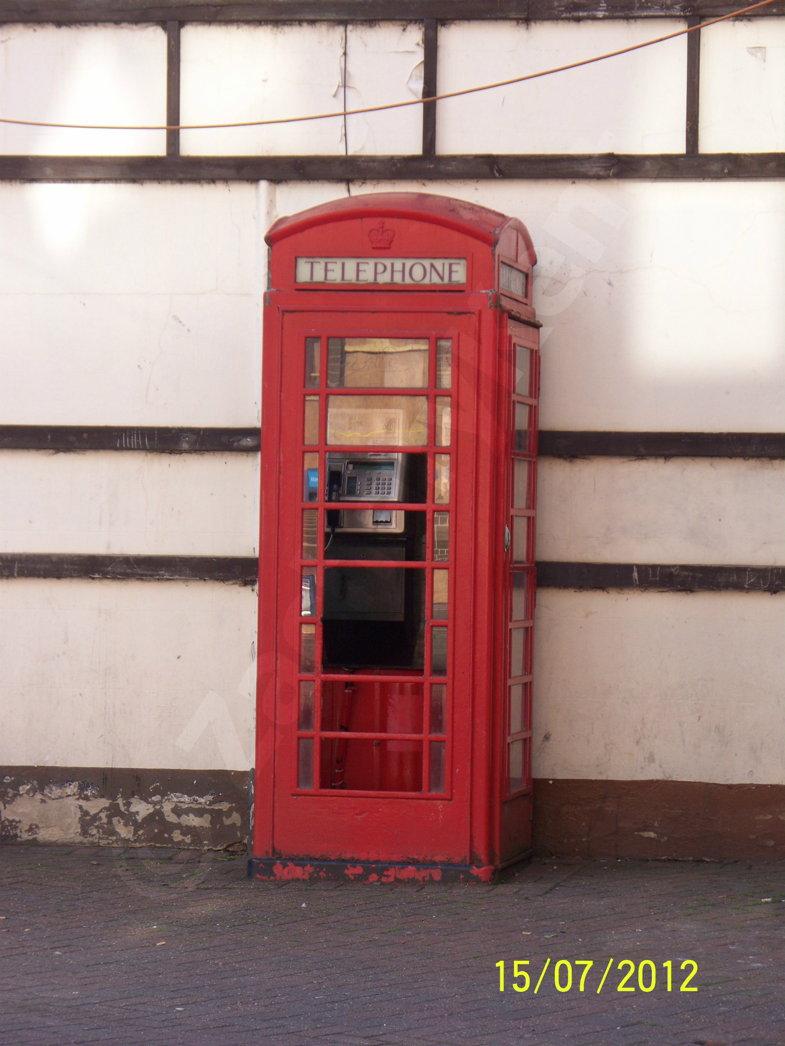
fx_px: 4142
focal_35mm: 137
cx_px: 392
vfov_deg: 14.4
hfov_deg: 10.8
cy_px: 523
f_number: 4.4
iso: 80
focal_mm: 28.83
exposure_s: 1/125
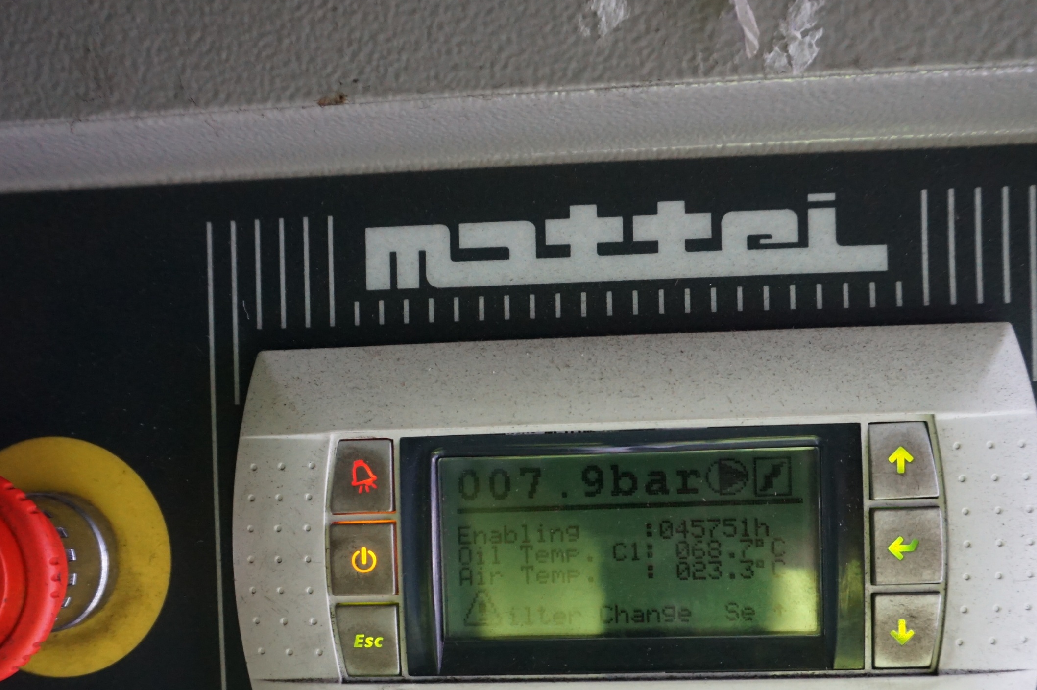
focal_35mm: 37
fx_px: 1065
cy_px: 509
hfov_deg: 51.9
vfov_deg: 35.2
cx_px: 541
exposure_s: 1/60
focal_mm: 16
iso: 1600
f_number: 4
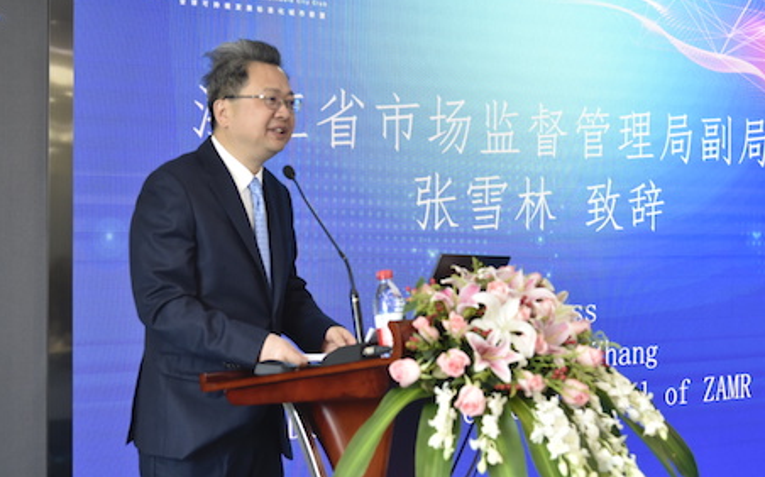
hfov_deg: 31.5
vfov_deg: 20.0
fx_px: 1354
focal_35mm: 65
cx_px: 325
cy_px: 222
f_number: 4
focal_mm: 48
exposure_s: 1/100
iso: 1250
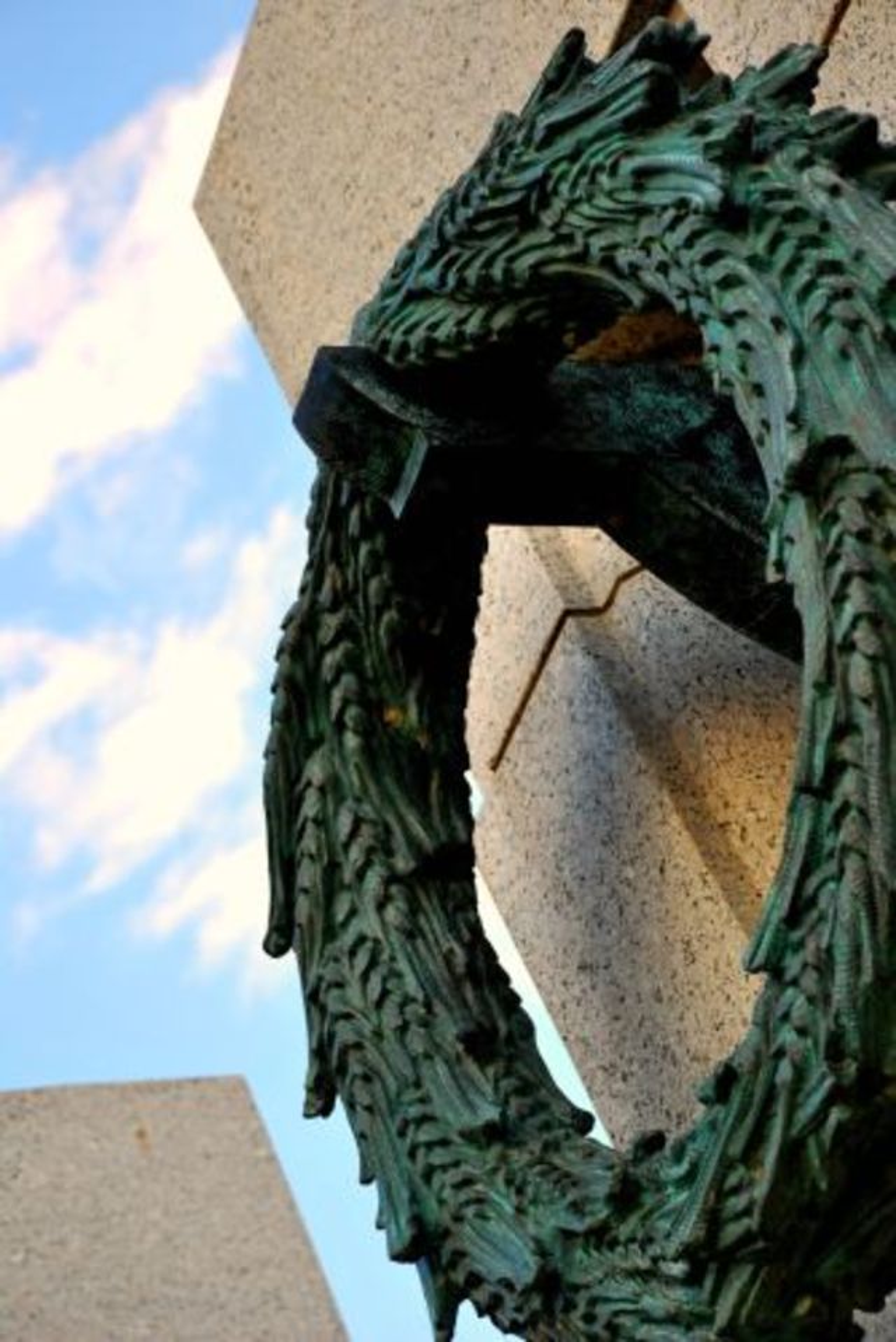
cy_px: 671
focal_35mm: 99
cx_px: 448
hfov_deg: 13.8
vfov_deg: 20.6
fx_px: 3690
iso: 280
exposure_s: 1/125
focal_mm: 66
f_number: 5.3
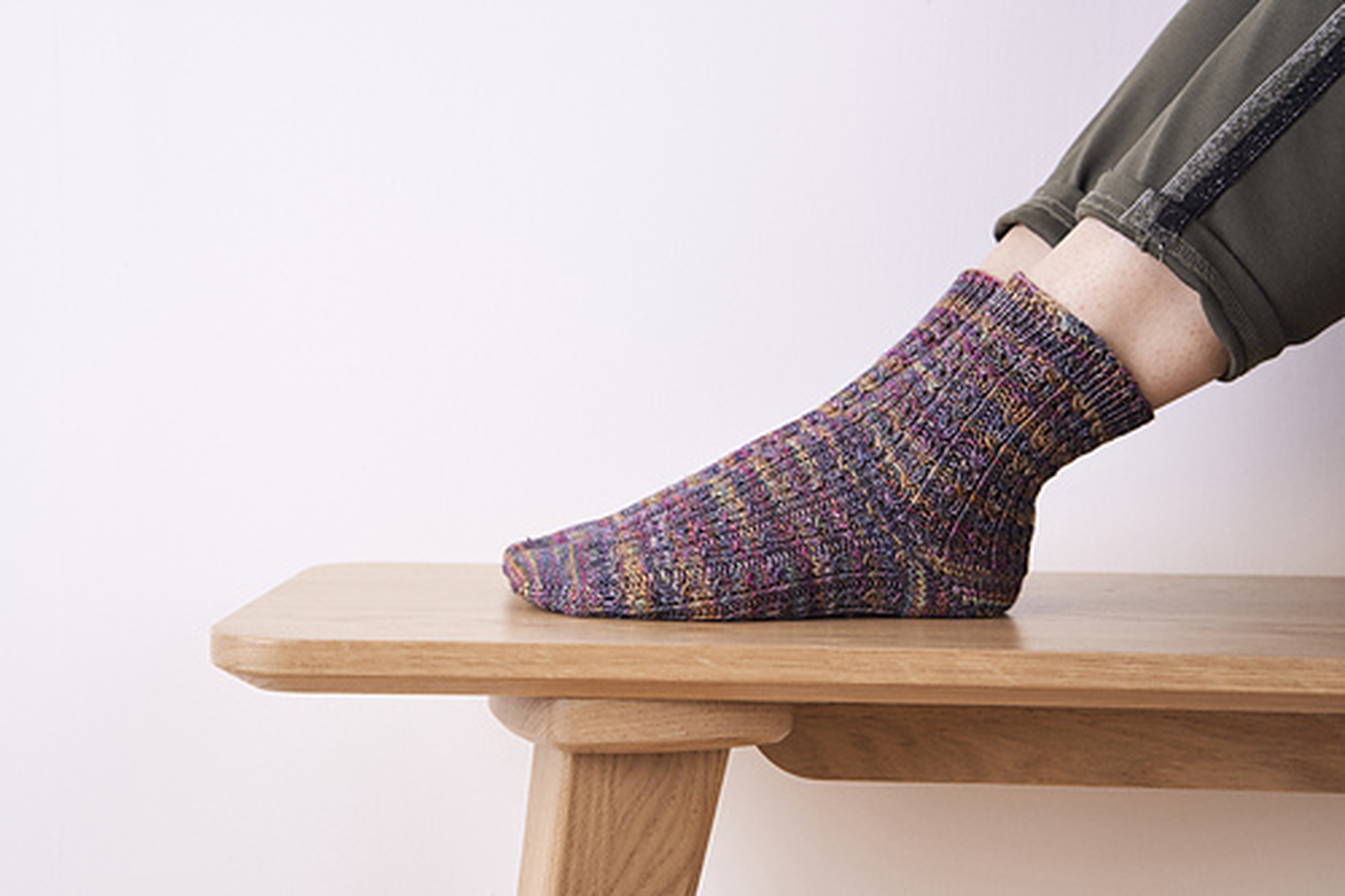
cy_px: 448
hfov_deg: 37.5
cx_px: 672
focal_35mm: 53
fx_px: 1979
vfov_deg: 25.5
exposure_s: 1/125
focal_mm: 53
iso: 100
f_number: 6.3
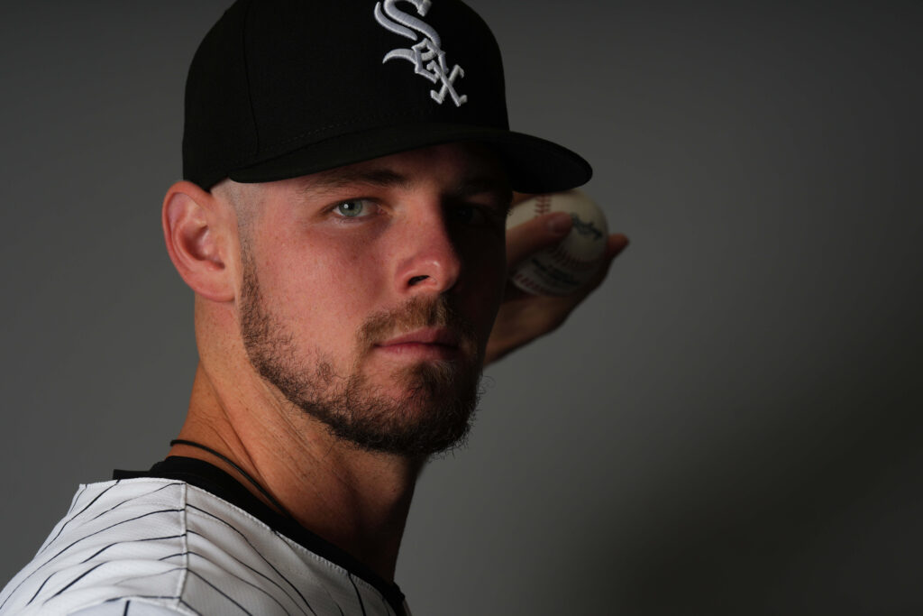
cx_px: 462
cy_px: 308
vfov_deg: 11.9
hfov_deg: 17.8
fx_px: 2949
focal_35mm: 115
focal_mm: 115
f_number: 8
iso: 200
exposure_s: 1/250
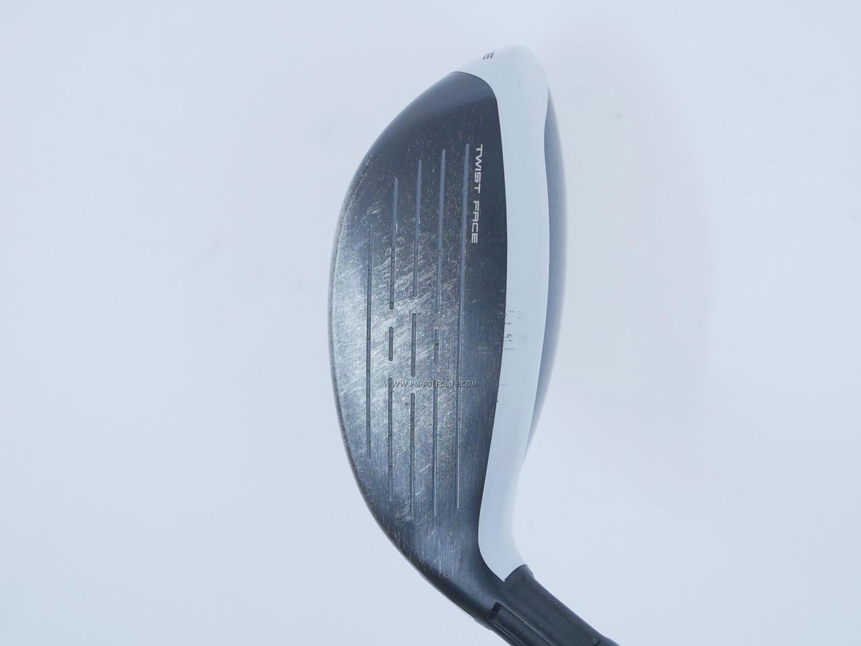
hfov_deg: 38.2
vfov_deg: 29.1
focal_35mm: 50
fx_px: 1244
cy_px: 323
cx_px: 430
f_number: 4.5
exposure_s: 1/80
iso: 1600
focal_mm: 25
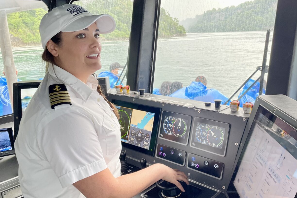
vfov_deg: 38.9
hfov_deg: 55.4
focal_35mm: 34
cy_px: 104
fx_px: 280
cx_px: 179
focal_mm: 4.2
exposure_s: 1/121
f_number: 1.6
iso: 50
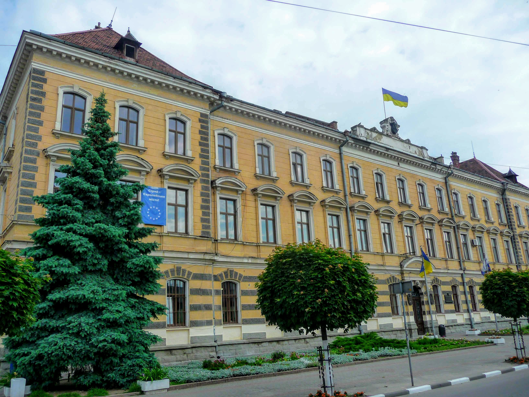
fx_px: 428
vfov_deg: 49.7
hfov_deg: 63.4
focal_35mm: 28
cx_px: 264
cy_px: 198
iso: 160
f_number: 3.3
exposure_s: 1/800
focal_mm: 4.7
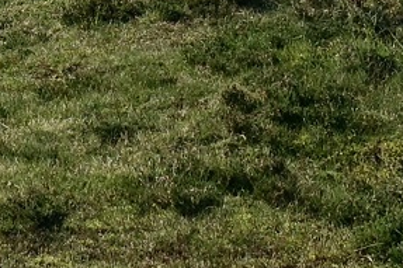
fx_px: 3200
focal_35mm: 286
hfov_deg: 7.0
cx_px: -381
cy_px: -321
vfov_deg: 4.7
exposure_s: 1/160
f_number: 4
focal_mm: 15.1
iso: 125
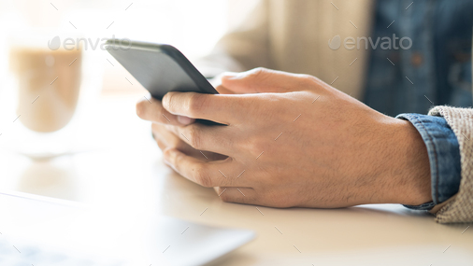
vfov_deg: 19.7
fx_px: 765
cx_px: 227
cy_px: 86
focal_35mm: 61
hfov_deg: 34.3
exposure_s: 1/160
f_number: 2
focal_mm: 50
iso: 200
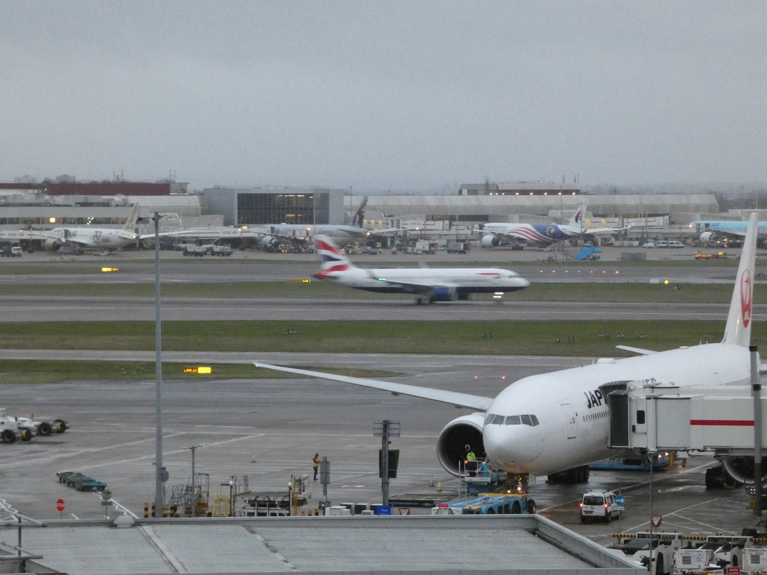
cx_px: 384
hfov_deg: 10.8
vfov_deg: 8.1
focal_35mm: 183
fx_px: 4055
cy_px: 288
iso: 1600
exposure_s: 1/60
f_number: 5.5
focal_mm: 32.7
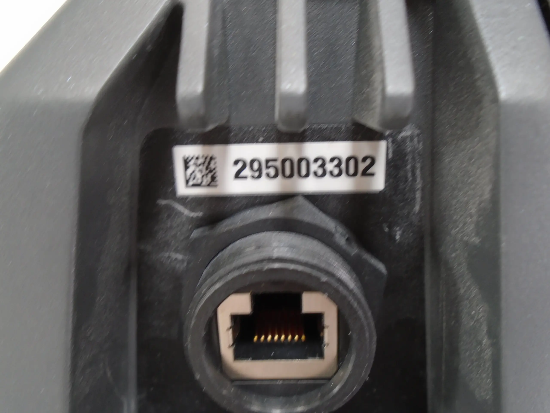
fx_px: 413
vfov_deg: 53.1
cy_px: 206
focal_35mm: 26
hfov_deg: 67.3
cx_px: 275
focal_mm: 4.6
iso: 160
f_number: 3.2
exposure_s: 1/30
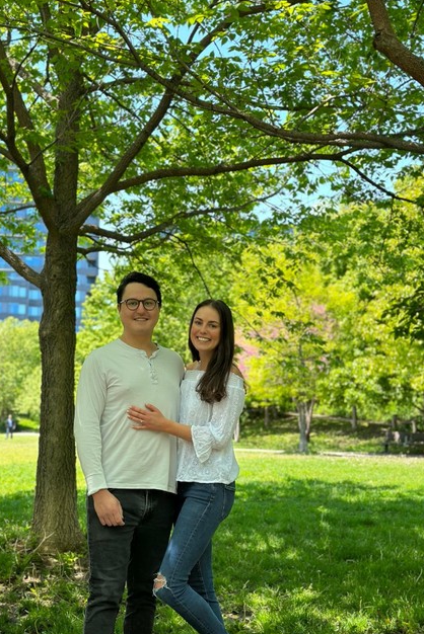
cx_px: 183
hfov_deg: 26.5
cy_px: 319
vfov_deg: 38.9
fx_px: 900
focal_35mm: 51
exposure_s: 1/903
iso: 80
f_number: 1.78
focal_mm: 6.86
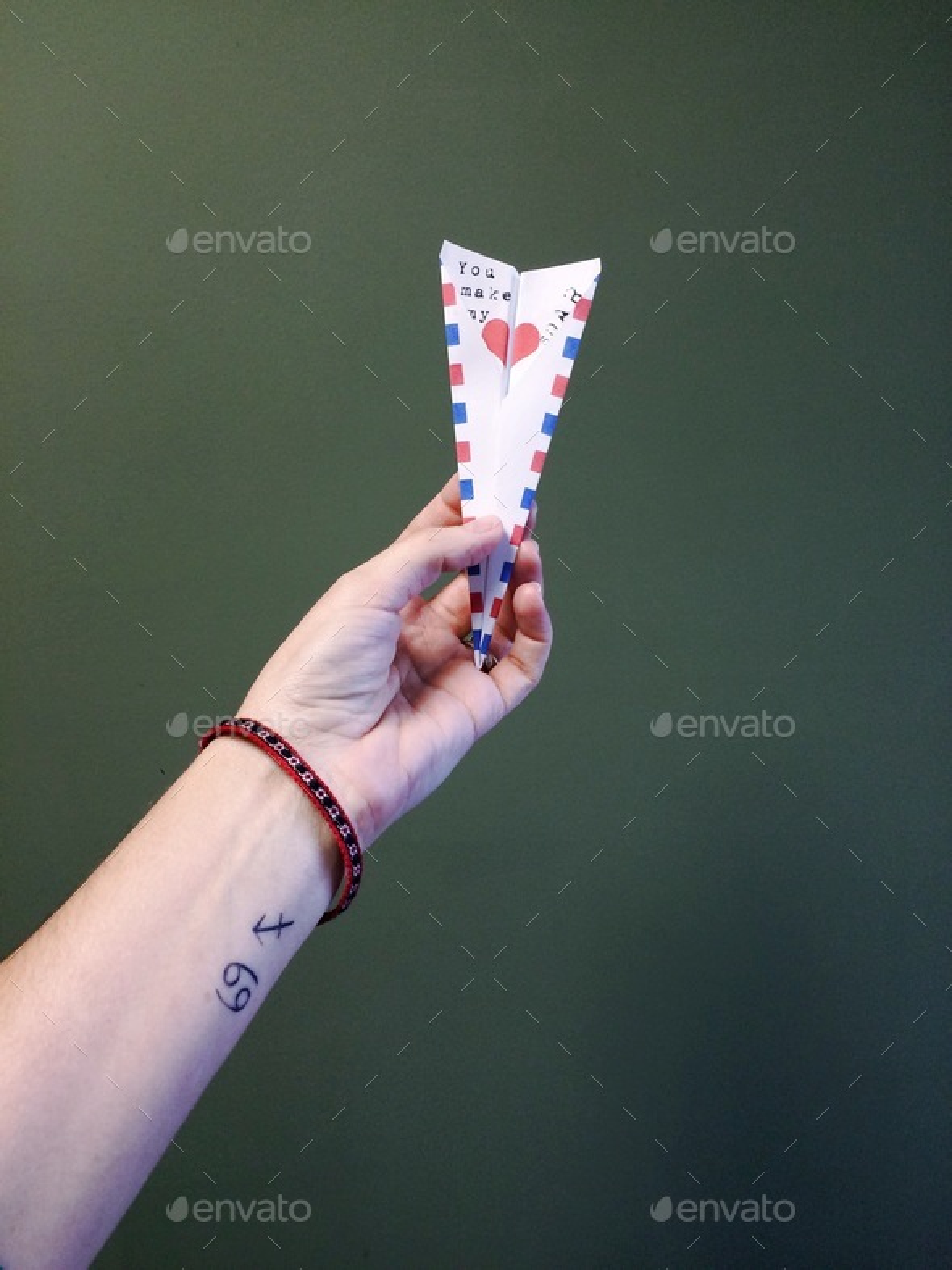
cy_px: 635
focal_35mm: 29
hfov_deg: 48.2
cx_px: 476
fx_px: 1064
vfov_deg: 61.7
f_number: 2.2
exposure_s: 1/30
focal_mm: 4.15
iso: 80
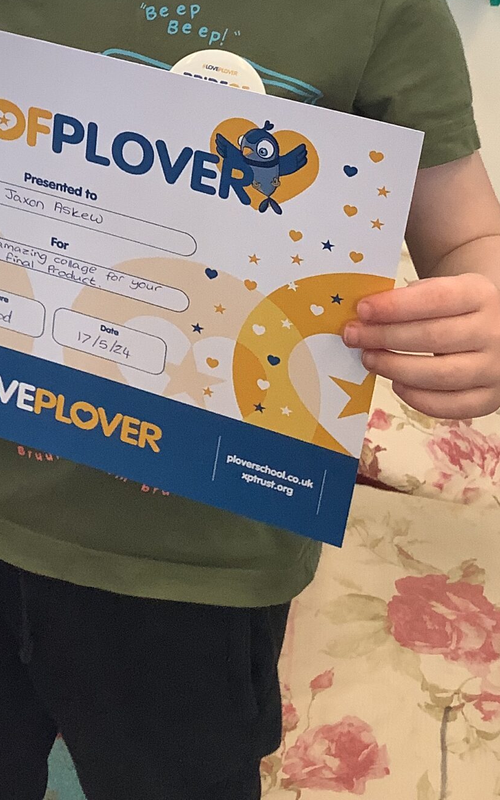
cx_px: 134
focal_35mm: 64
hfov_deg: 20.2
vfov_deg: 30.0
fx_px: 1396
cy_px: 22
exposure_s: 1/50
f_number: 2.4
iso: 100
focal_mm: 3.3
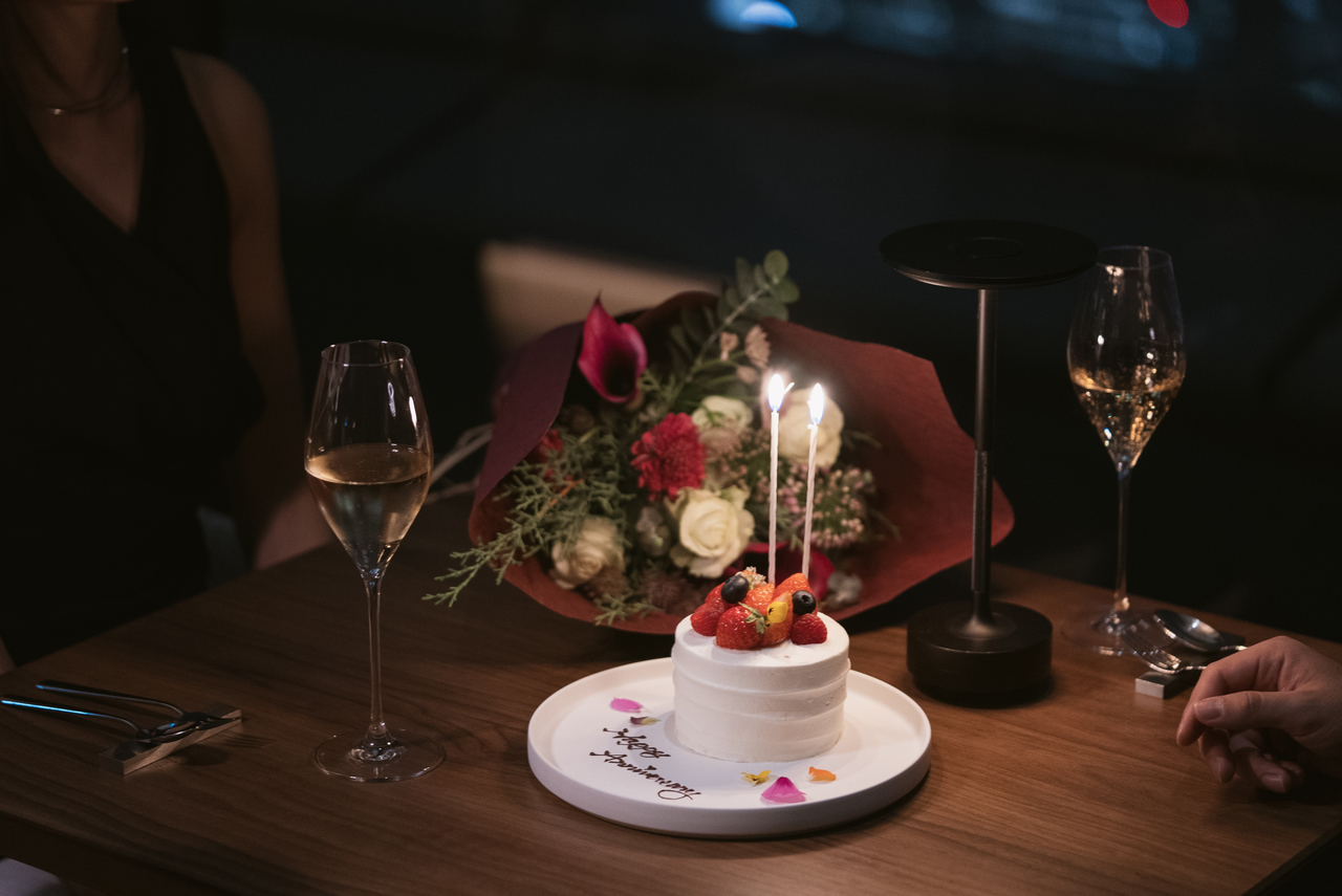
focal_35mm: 90
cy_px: 448
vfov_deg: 15.2
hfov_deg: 22.6
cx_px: 671
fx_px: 3357
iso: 4000
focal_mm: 90
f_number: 2.8
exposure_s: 1/50
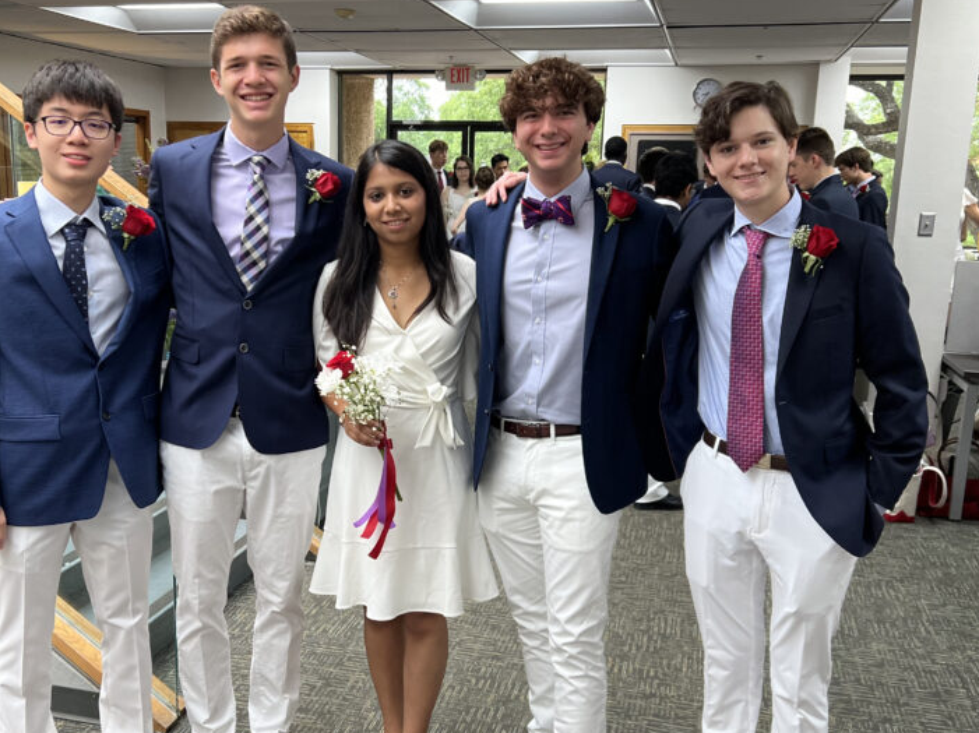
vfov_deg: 37.6
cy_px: 416
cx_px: 423
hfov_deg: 48.9
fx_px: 1074
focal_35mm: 38
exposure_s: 1/60
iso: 160
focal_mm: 5.7
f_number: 1.5
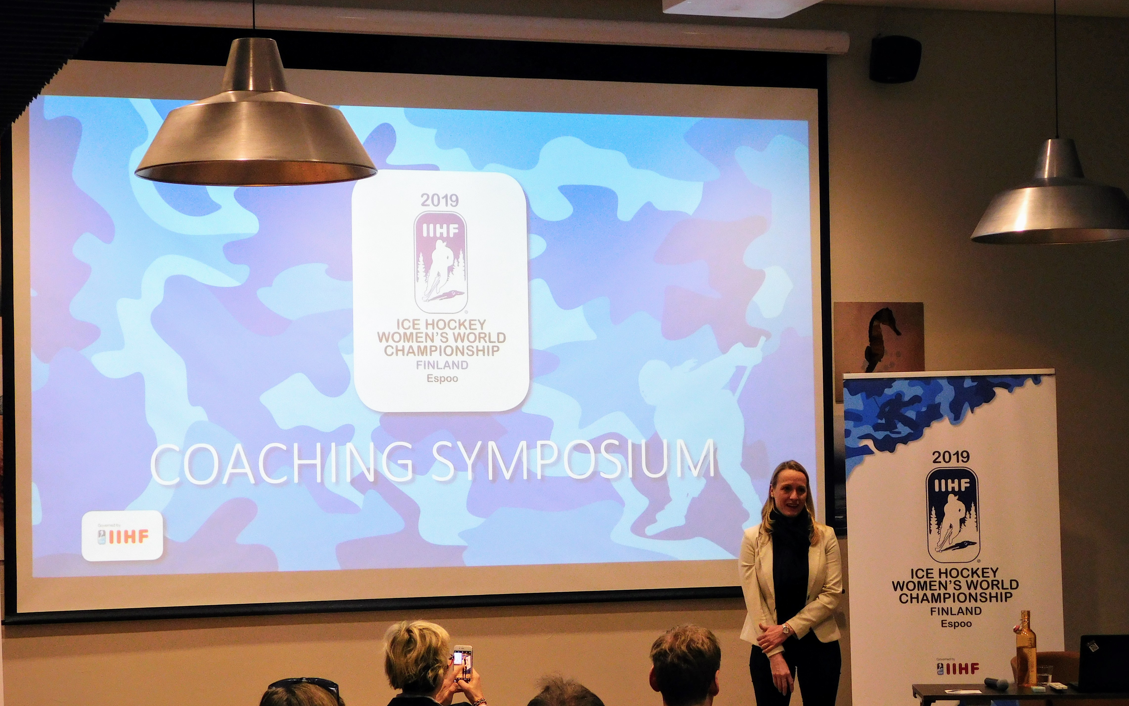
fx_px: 2338
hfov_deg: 27.1
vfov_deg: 17.1
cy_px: 414
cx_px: 562
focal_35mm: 76
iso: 220
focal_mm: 12.6
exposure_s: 1/30
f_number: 4.3
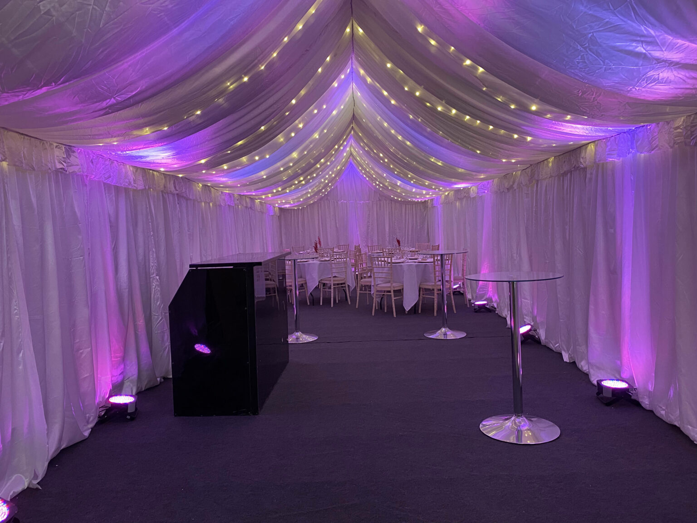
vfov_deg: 53.1
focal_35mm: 26
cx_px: 348
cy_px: 262
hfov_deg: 67.3
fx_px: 524
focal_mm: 4.2
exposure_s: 1/50
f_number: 1.8
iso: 250
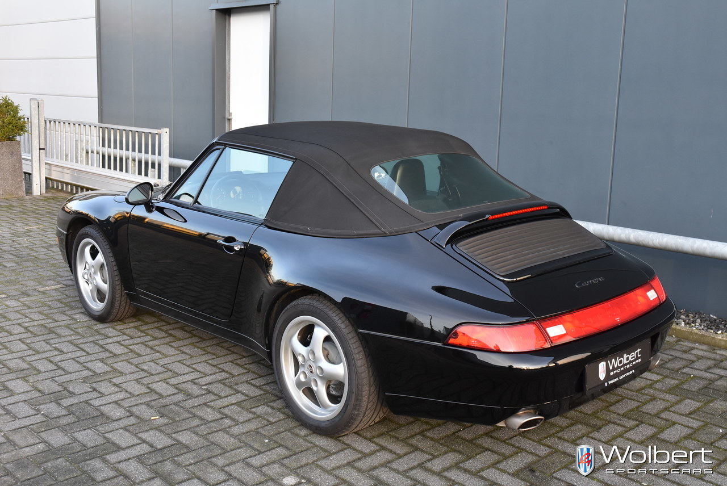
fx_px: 819
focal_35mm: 40
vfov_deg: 33.1
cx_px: 364
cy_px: 243
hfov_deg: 47.9
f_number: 7.1
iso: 800
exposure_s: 1/200
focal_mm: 27
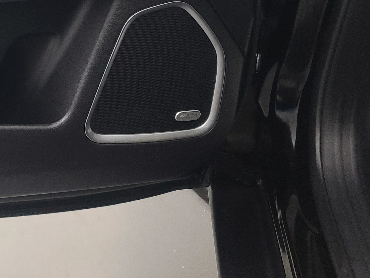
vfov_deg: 21.7
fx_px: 695
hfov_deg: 27.2
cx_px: -45
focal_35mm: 65
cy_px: -3
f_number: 1.8
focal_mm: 7
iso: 500
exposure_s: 1/40
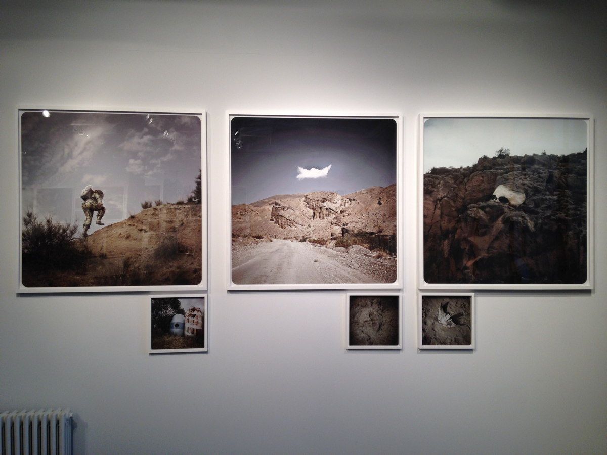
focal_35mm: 33
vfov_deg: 42.9
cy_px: 228
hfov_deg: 55.4
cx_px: 304
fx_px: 579
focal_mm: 4.12
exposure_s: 1/40
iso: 50
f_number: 2.4
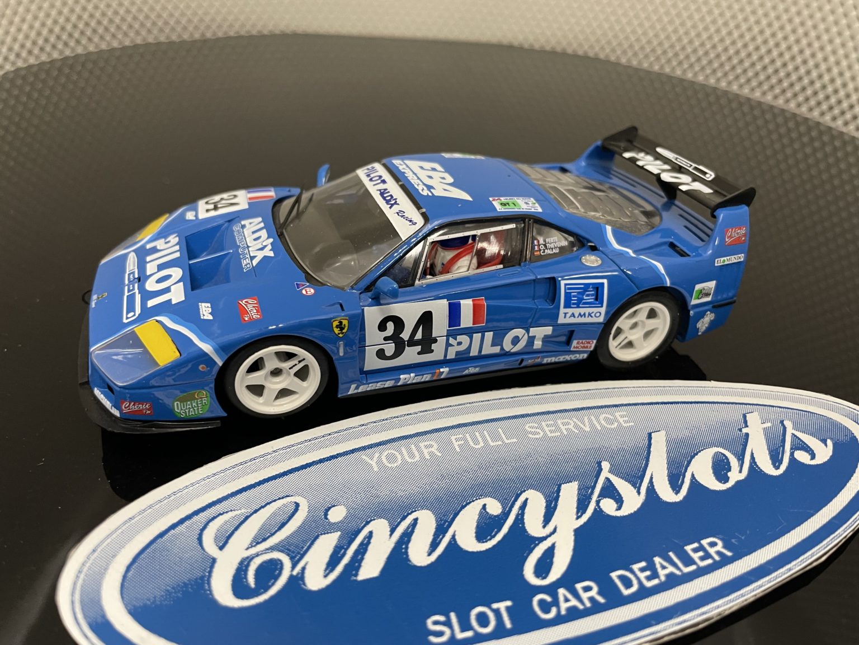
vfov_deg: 53.1
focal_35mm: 26
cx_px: 430
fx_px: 645
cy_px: 322
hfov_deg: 67.3
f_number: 1.6
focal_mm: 4.2
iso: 320
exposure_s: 1/60
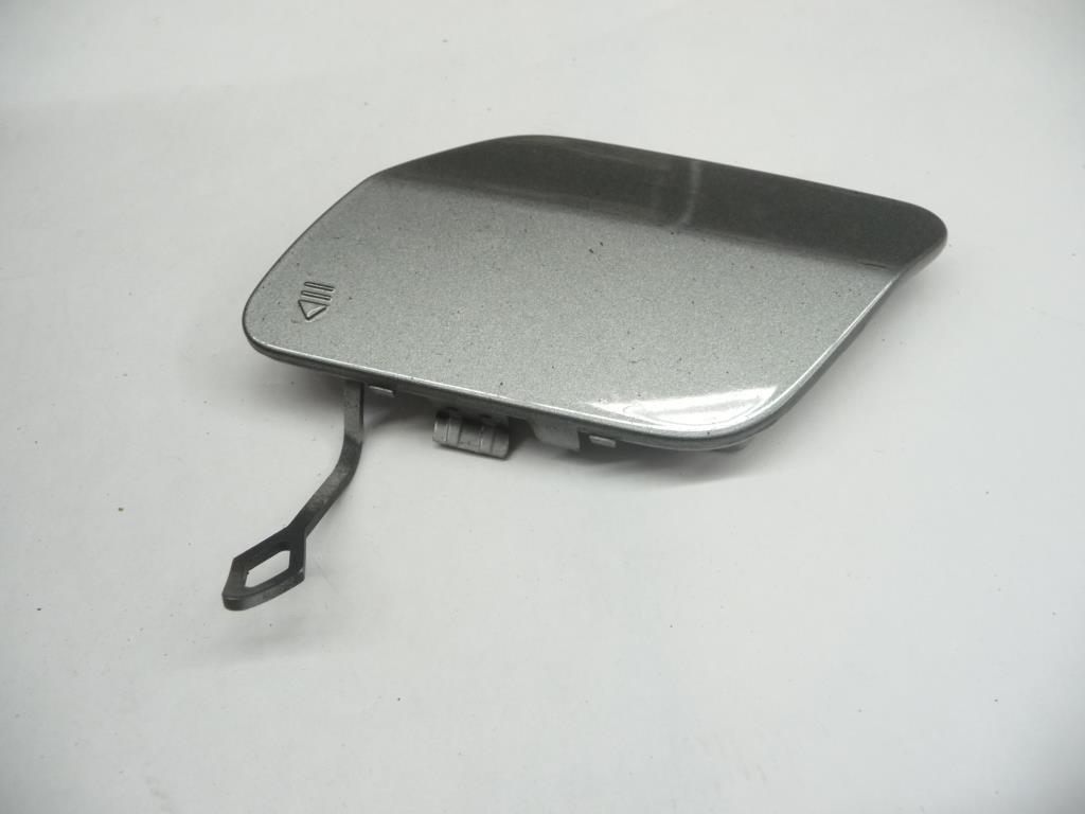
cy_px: 407
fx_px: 878
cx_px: 542
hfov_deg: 63.4
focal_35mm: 28
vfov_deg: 49.7
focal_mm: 4.7
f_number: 3.3
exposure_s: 1/30
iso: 200
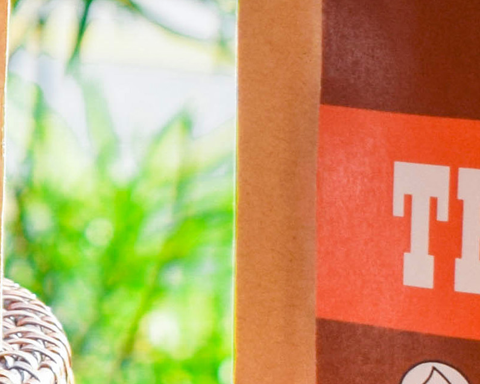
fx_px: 5126
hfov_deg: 5.3
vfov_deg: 4.3
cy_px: 98
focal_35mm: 361
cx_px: -412
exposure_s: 1/250
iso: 200
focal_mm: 34
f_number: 6.3
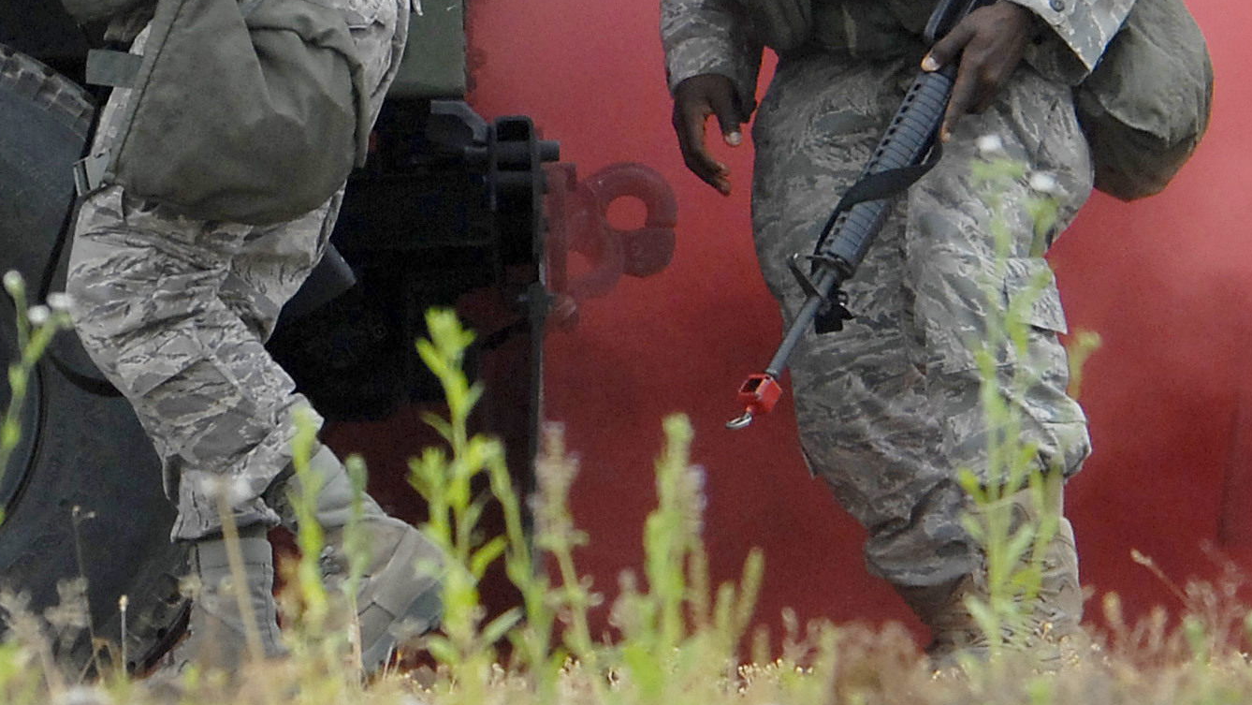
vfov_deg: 1.8
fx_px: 22677
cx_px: -60
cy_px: -184
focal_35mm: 683
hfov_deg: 3.2
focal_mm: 150
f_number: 5
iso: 400
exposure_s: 1/500
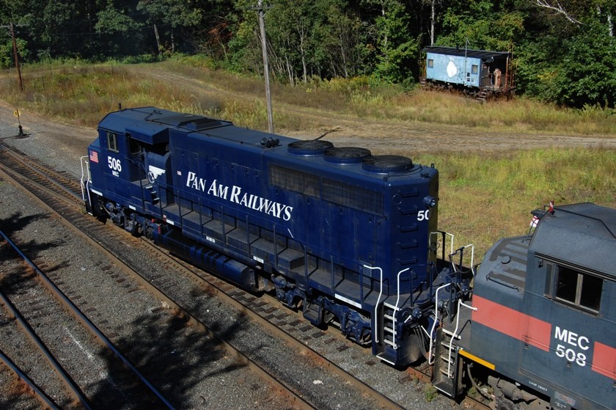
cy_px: 205
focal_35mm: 39
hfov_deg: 49.6
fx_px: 667
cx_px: 308
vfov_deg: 34.2
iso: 200
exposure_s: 1/400
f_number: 9
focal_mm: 26
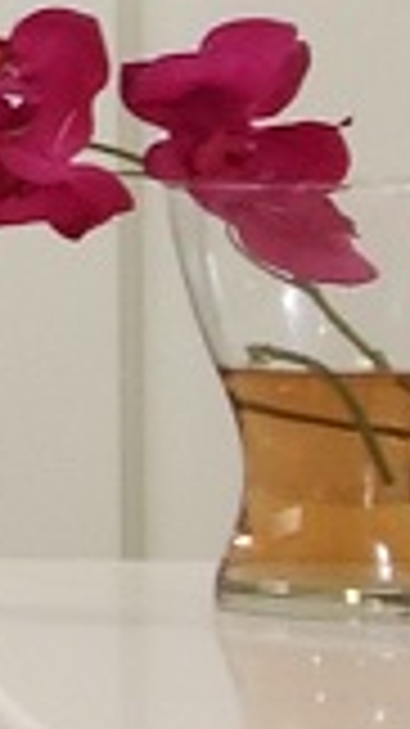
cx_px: -2503
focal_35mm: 199
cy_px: 171
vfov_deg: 10.8
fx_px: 3850
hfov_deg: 4.1
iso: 200
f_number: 9
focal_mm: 12
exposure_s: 1/10
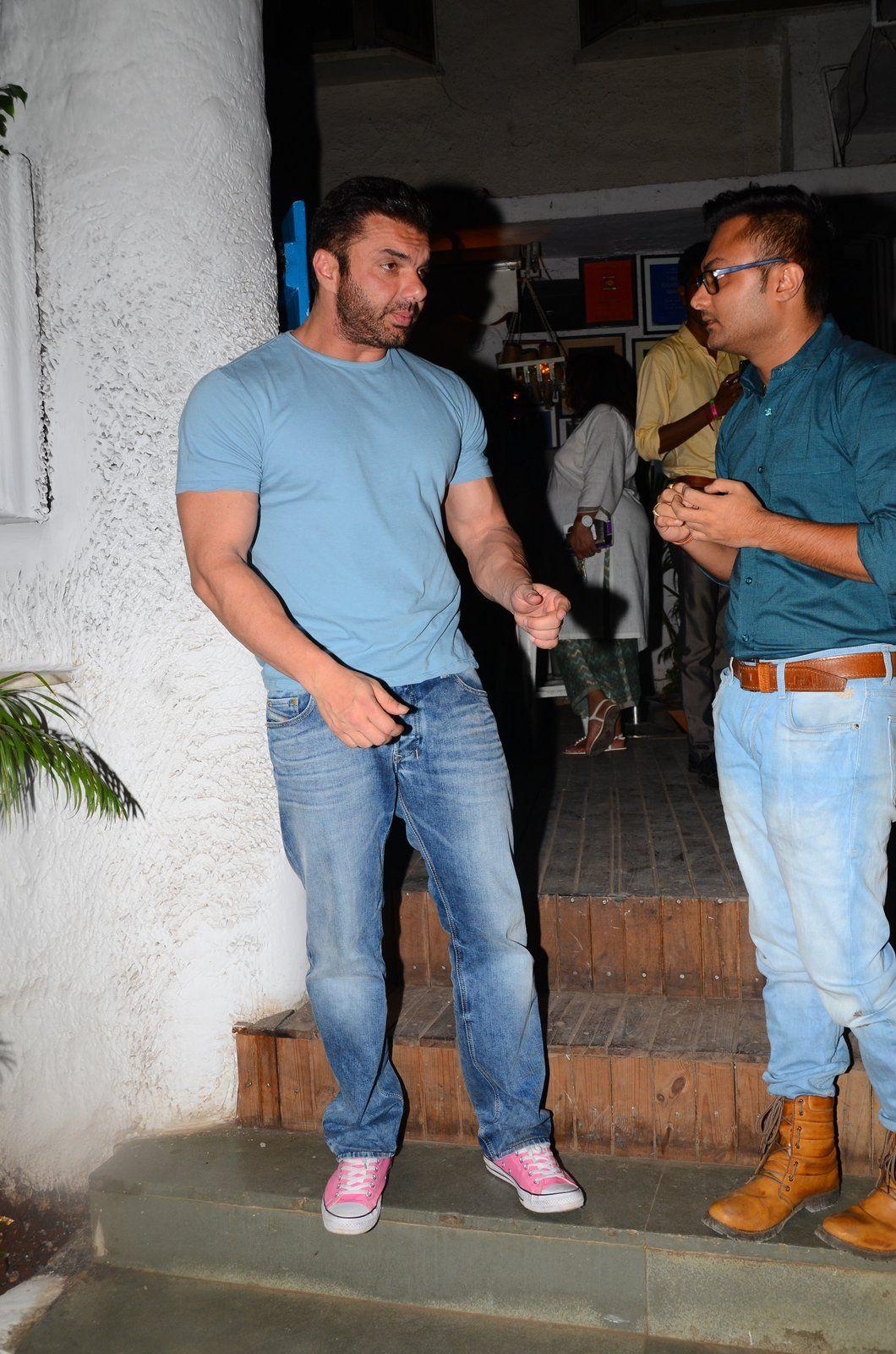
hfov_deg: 39.8
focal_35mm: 33
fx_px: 1237
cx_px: 448
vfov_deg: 57.3
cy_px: 677
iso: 400
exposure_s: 1/160
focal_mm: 22
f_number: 5.6
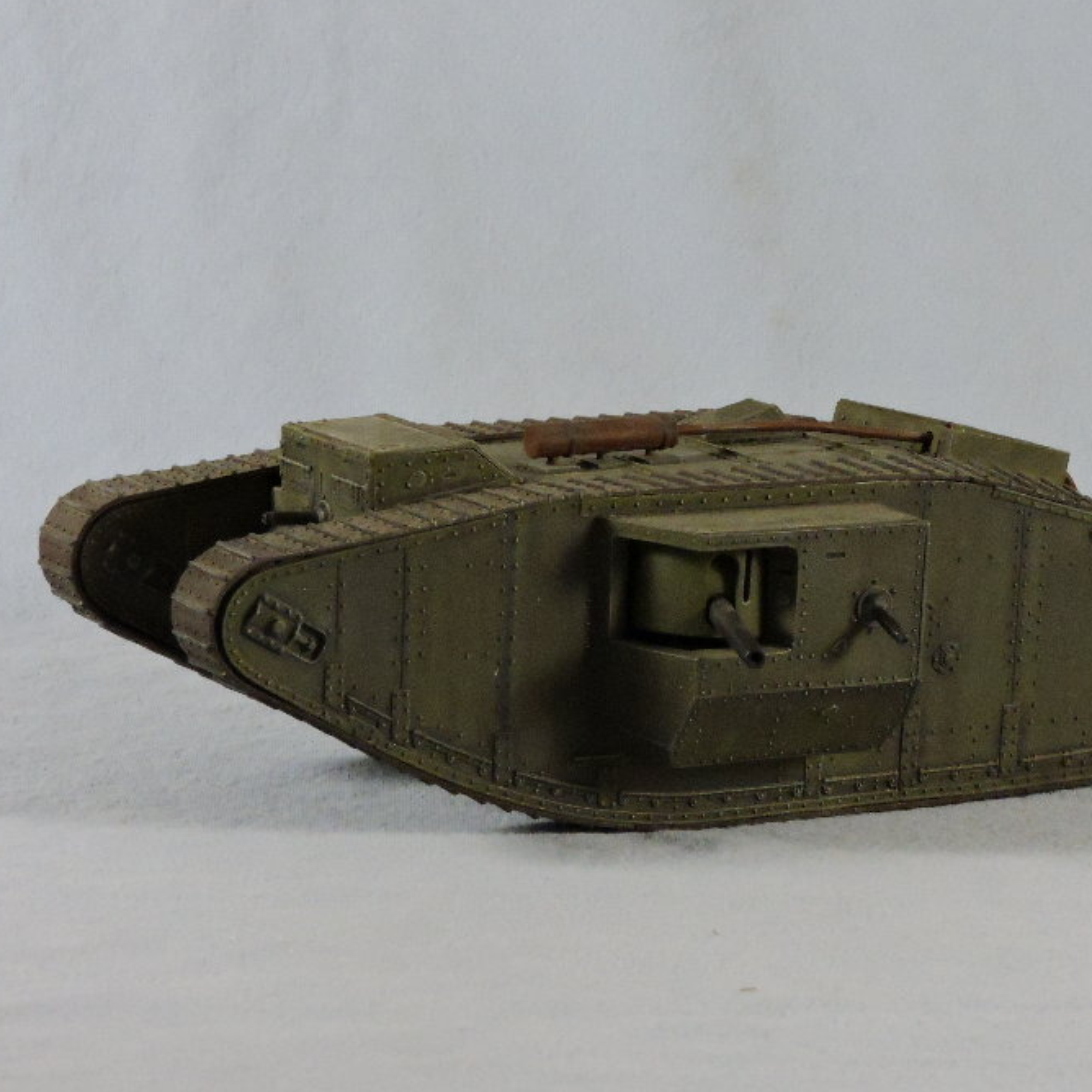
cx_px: 714
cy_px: 547
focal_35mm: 125
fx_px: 4461
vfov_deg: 14.0
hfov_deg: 13.9
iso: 1600
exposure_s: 1/25
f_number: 6.7
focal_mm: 18.8
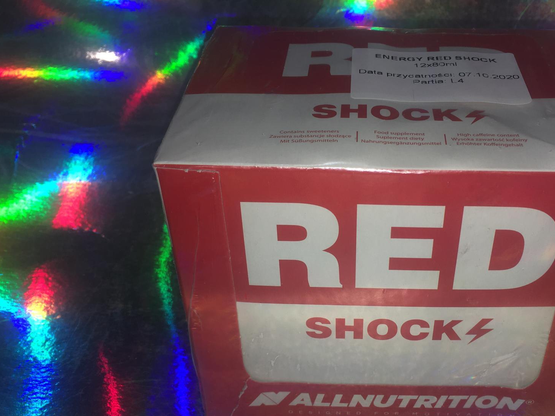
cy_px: 251
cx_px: 350
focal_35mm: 40
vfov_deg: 35.8
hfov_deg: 46.4
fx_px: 641
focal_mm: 4.15
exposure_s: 1/156
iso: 25
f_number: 2.2
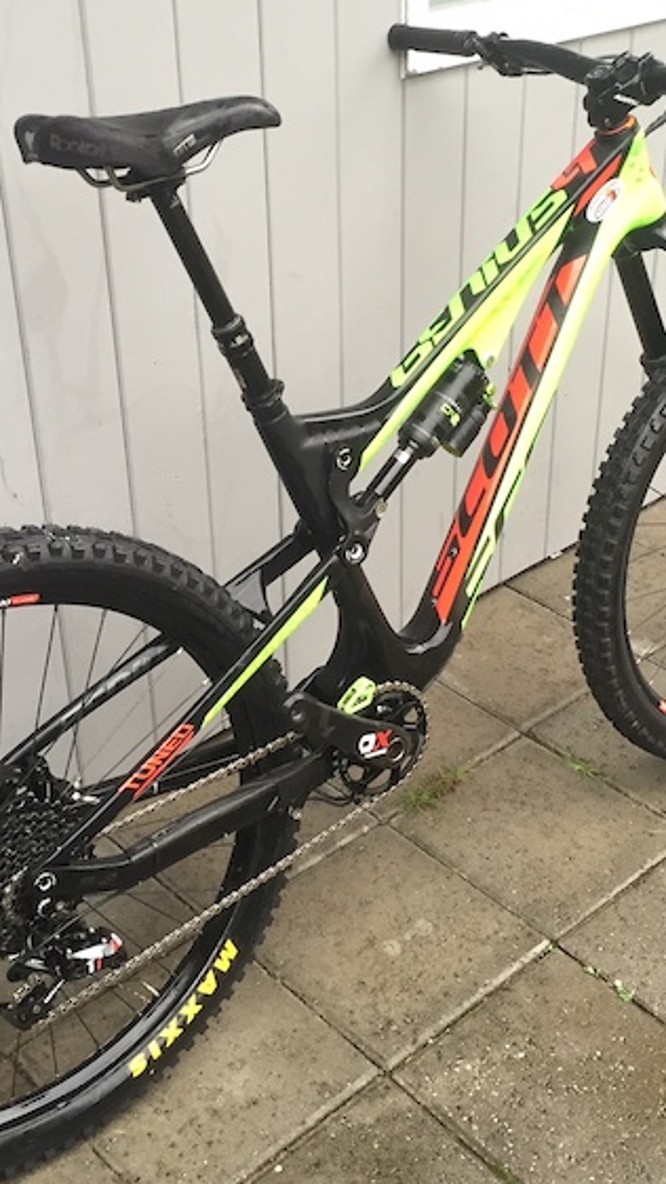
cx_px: 331
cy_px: 563
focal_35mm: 45
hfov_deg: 26.5
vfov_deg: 45.5
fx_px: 1413
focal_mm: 4.15
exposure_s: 1/30
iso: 40
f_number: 2.2
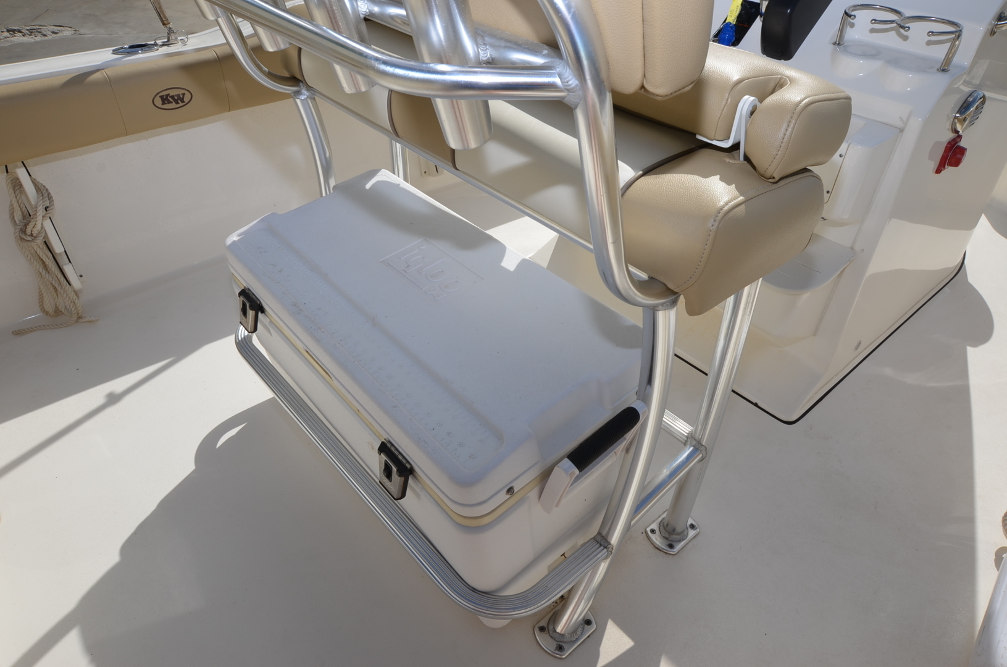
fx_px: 628
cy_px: 334
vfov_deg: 55.9
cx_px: 504
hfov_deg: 77.4
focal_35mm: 22
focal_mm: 15
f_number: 10
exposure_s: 1/400
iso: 100
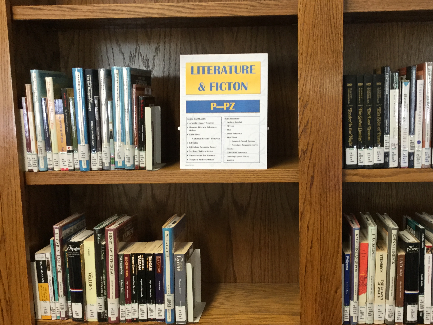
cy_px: 176
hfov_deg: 45.4
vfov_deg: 35.1
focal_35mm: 41
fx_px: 513
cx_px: 271
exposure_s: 1/30
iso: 100
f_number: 2.4
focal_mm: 3.3
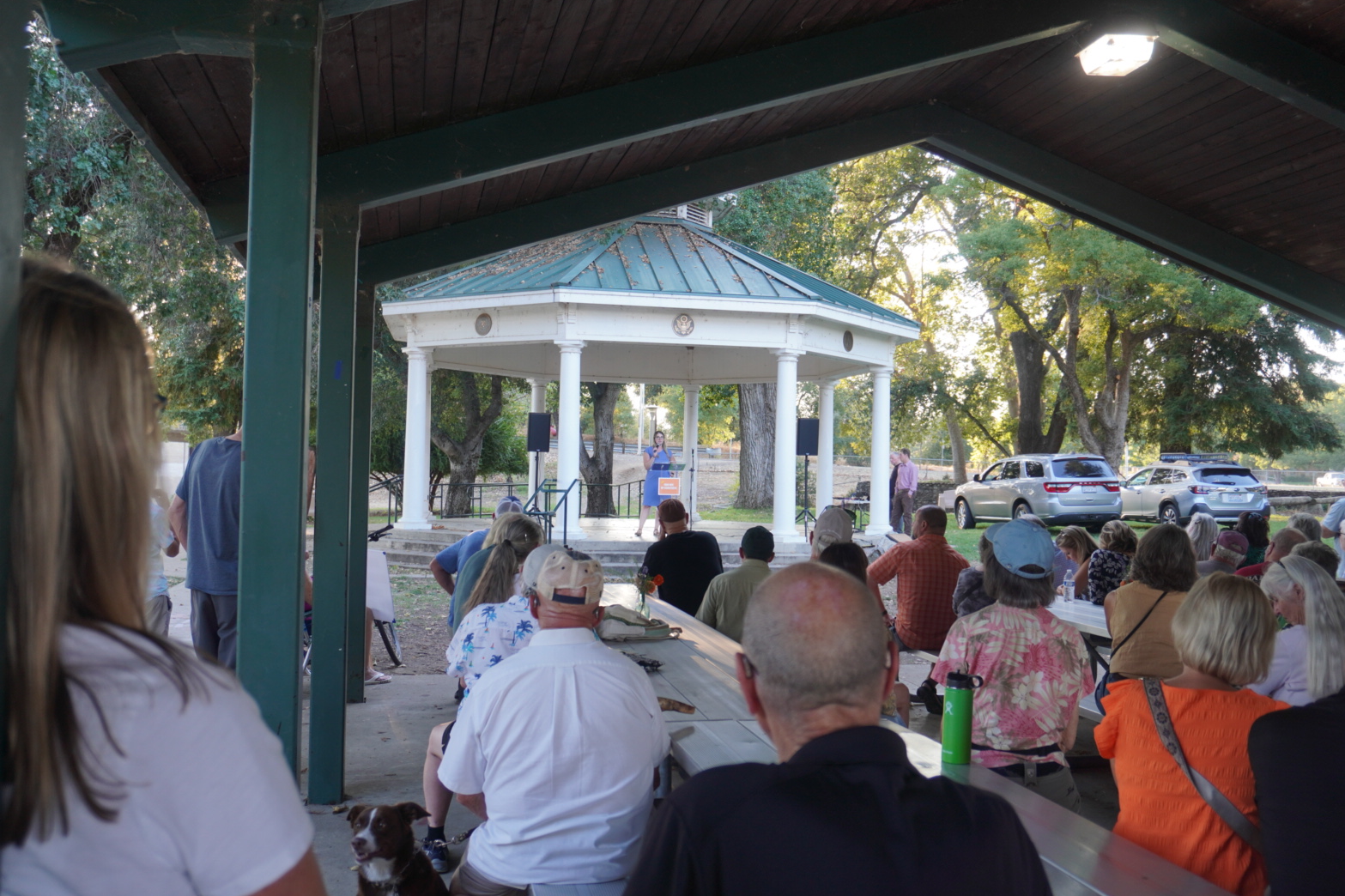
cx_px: 680
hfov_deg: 57.9
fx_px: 1215
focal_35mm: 33
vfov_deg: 40.5
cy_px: 451
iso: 125
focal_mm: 21
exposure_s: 1/40
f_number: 4
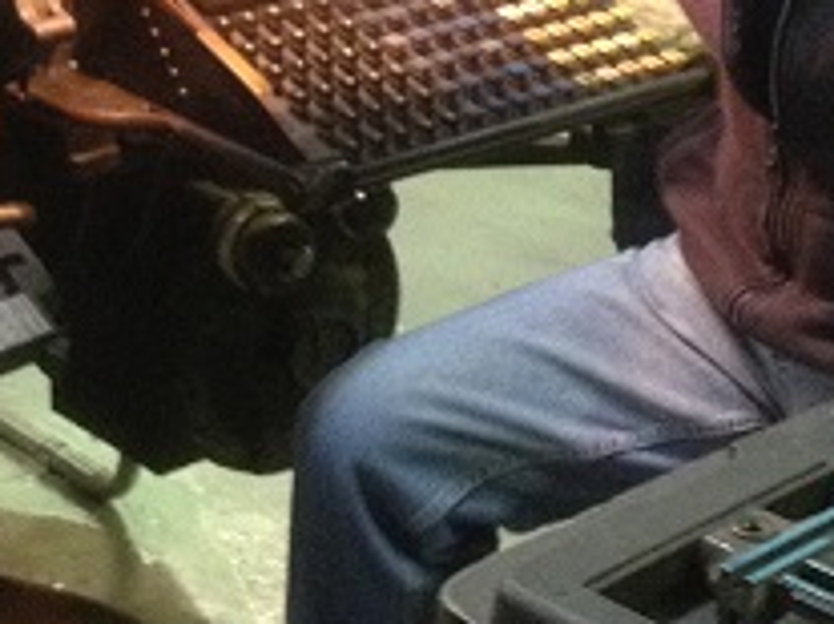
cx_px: 322
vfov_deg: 10.4
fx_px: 3323
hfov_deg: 14.3
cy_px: -258
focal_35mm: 138
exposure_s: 1/20
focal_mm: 4.28
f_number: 2.4
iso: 320
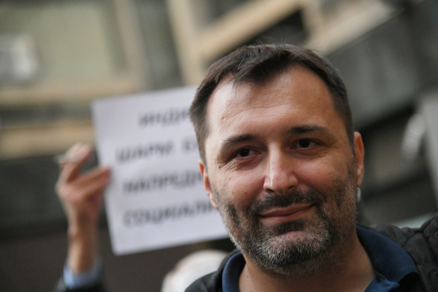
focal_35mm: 120
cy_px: 146
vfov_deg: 11.4
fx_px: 1460
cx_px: 219
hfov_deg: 17.1
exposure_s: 1/100
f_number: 4
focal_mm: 120
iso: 5000
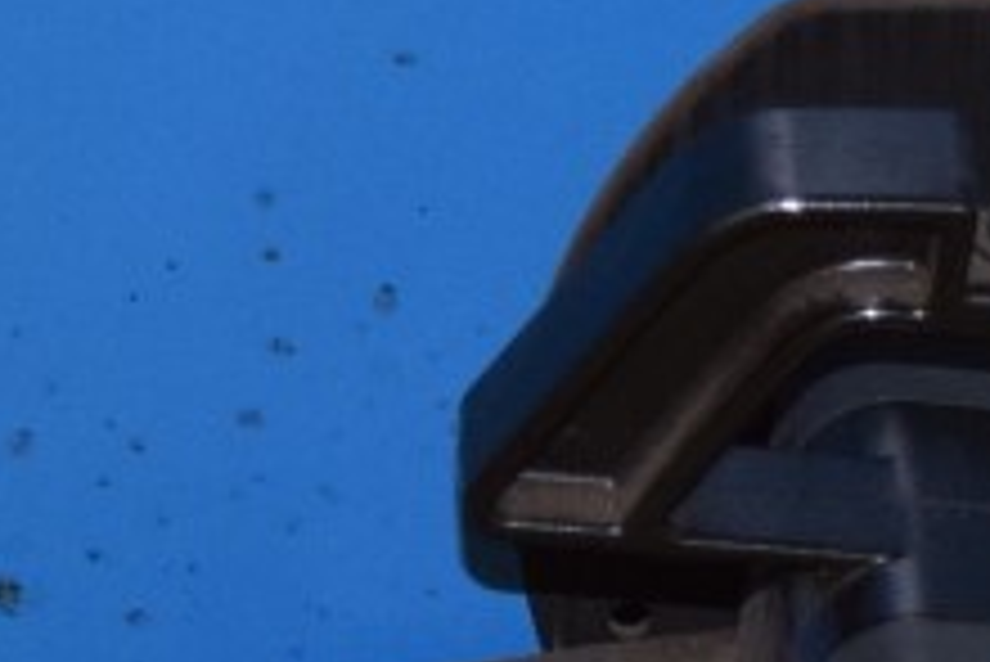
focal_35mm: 374
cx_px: 158
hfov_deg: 5.5
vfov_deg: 3.7
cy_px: 1184
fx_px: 10291
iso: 1000
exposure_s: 1/60
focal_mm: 34
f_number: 4.5
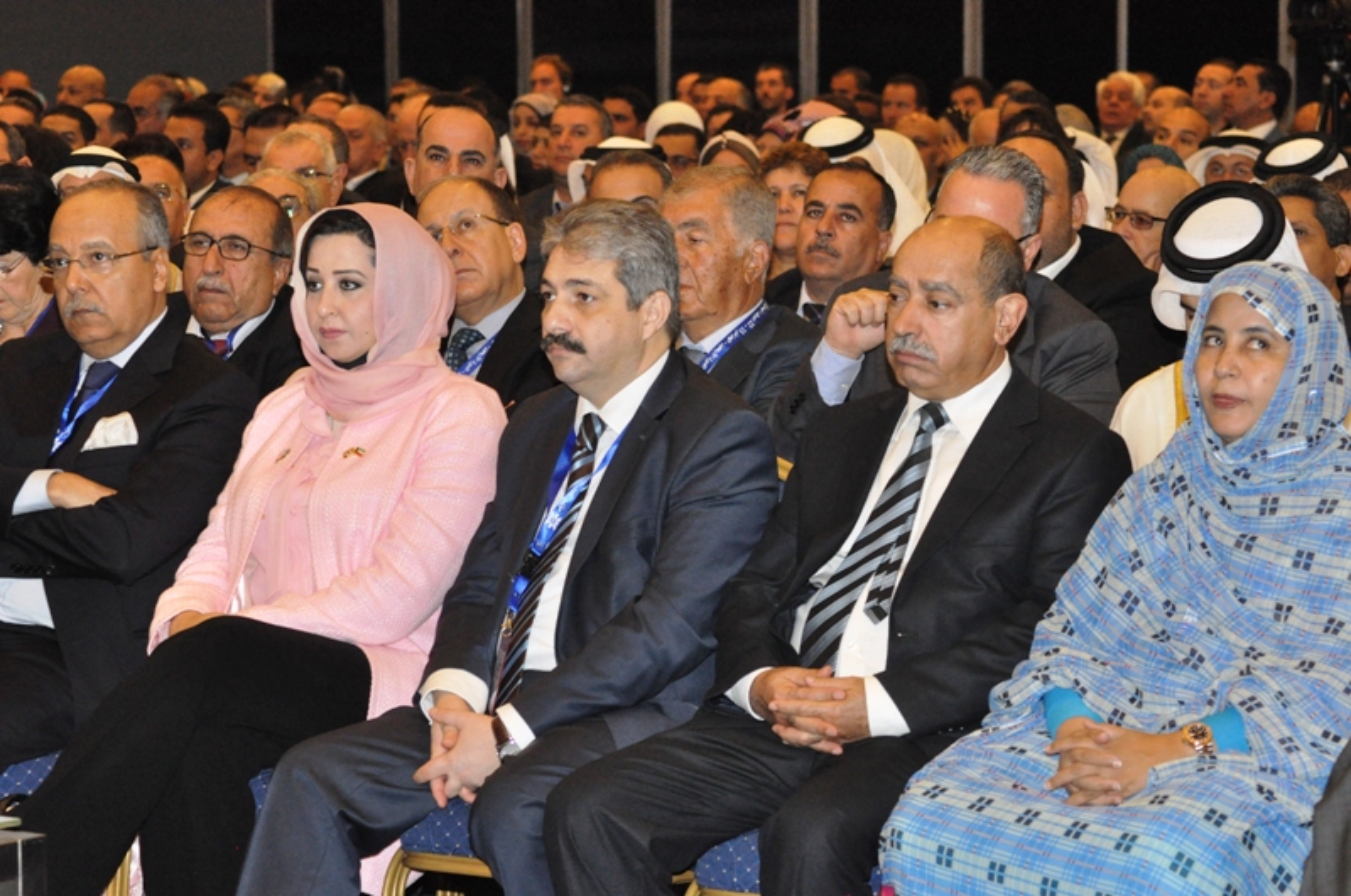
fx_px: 5059
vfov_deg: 10.1
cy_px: 448
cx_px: 676
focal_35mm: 135
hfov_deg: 15.2
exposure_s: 1/160
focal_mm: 90
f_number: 8
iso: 1600
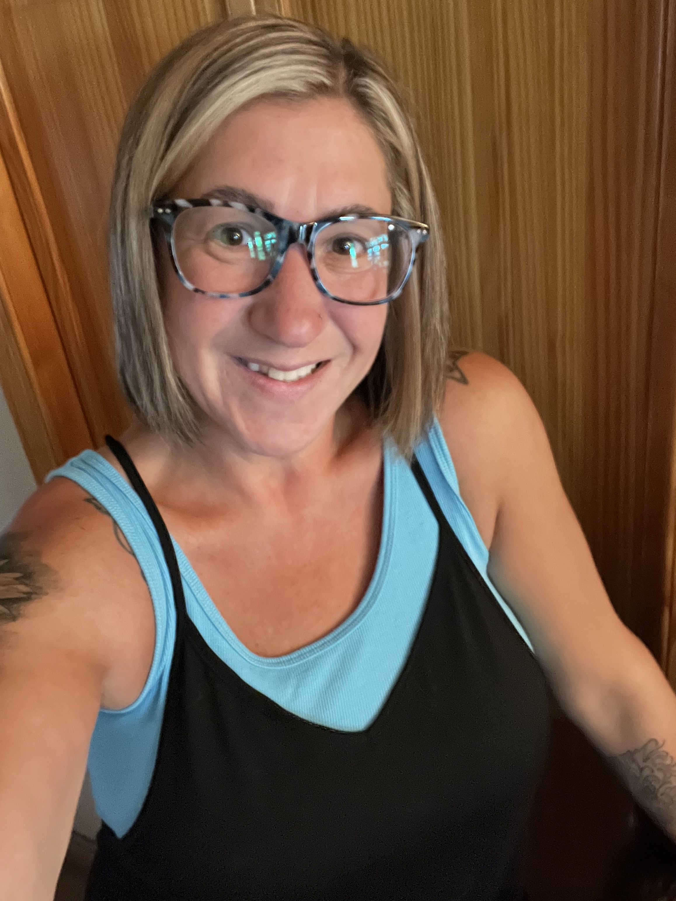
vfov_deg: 60.0
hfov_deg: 46.8
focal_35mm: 30
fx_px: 781
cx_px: 338
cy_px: 450
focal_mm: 2.71
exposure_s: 1/15
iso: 1250
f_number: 2.2
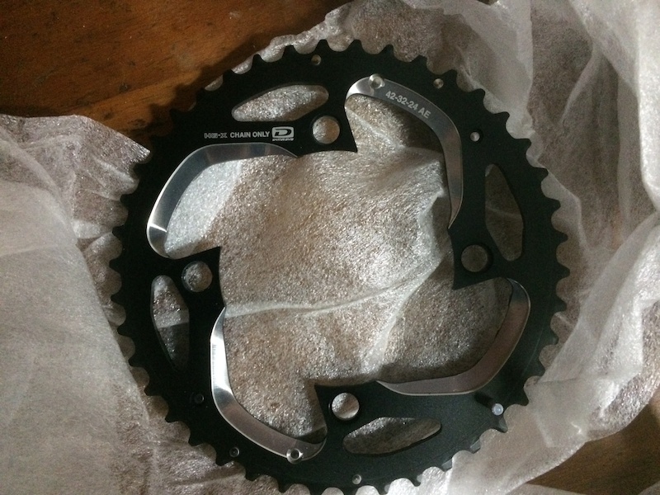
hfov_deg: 61.7
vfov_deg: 48.2
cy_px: 248
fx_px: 553
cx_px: 330
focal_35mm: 29
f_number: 2.2
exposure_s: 1/15
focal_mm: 4.15
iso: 500
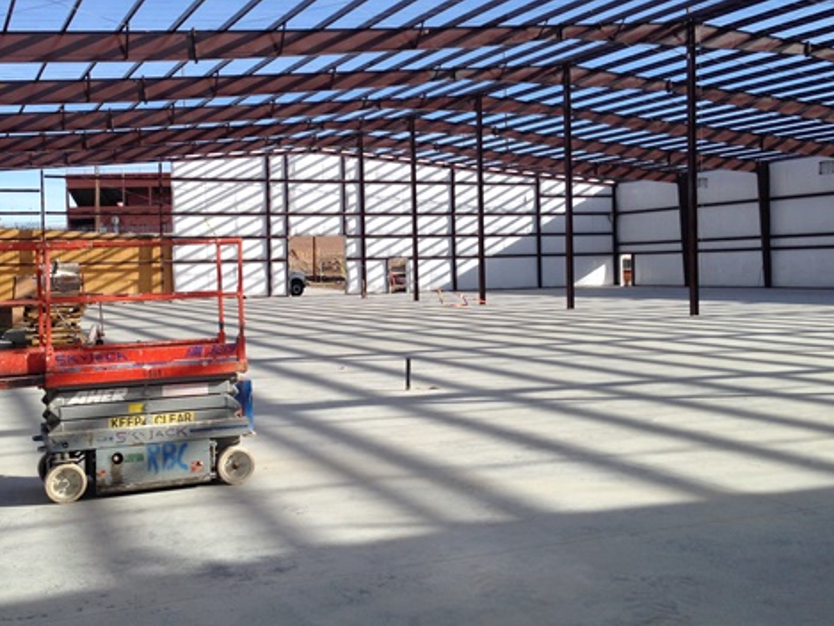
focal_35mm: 45
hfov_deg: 42.0
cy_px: 272
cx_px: 381
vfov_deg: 32.2
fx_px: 1084
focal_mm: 4.12
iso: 50
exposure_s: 1/1391
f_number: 2.4
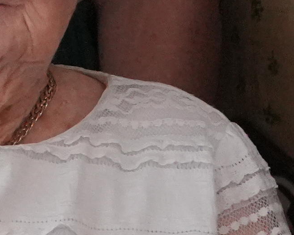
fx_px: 6949
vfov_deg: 1.9
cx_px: -498
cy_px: 144
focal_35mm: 799
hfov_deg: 2.4
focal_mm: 74
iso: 3200
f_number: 4
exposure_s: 1/250
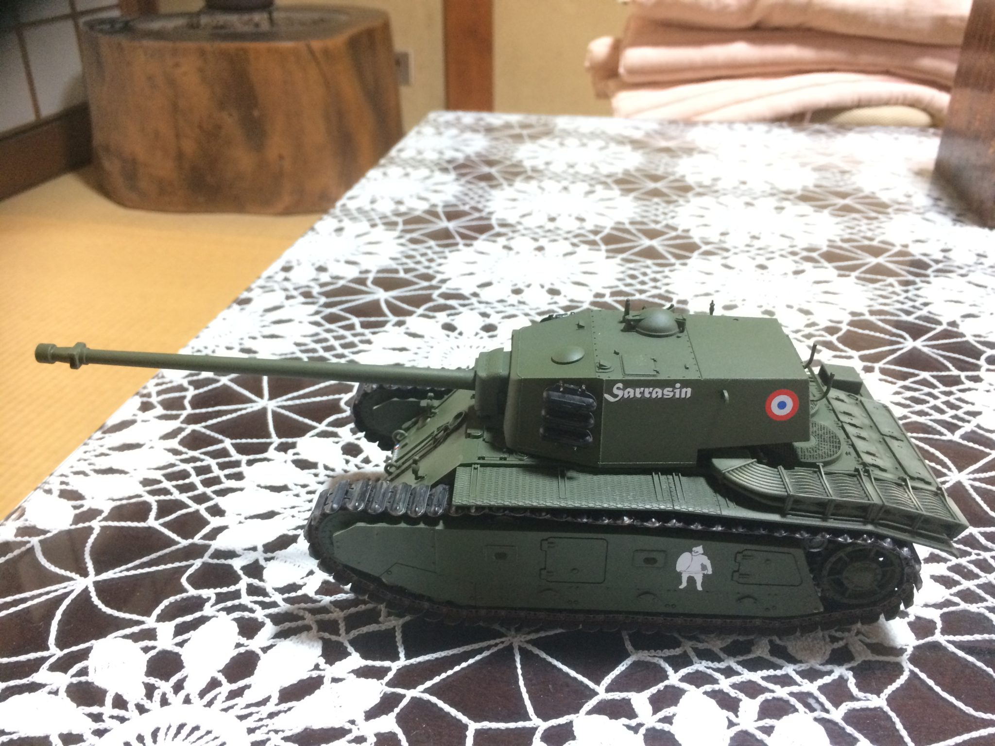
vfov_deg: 48.2
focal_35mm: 29
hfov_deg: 61.7
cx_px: 498
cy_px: 373
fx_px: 834
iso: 200
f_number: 2.2
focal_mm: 4.15
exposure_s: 1/30
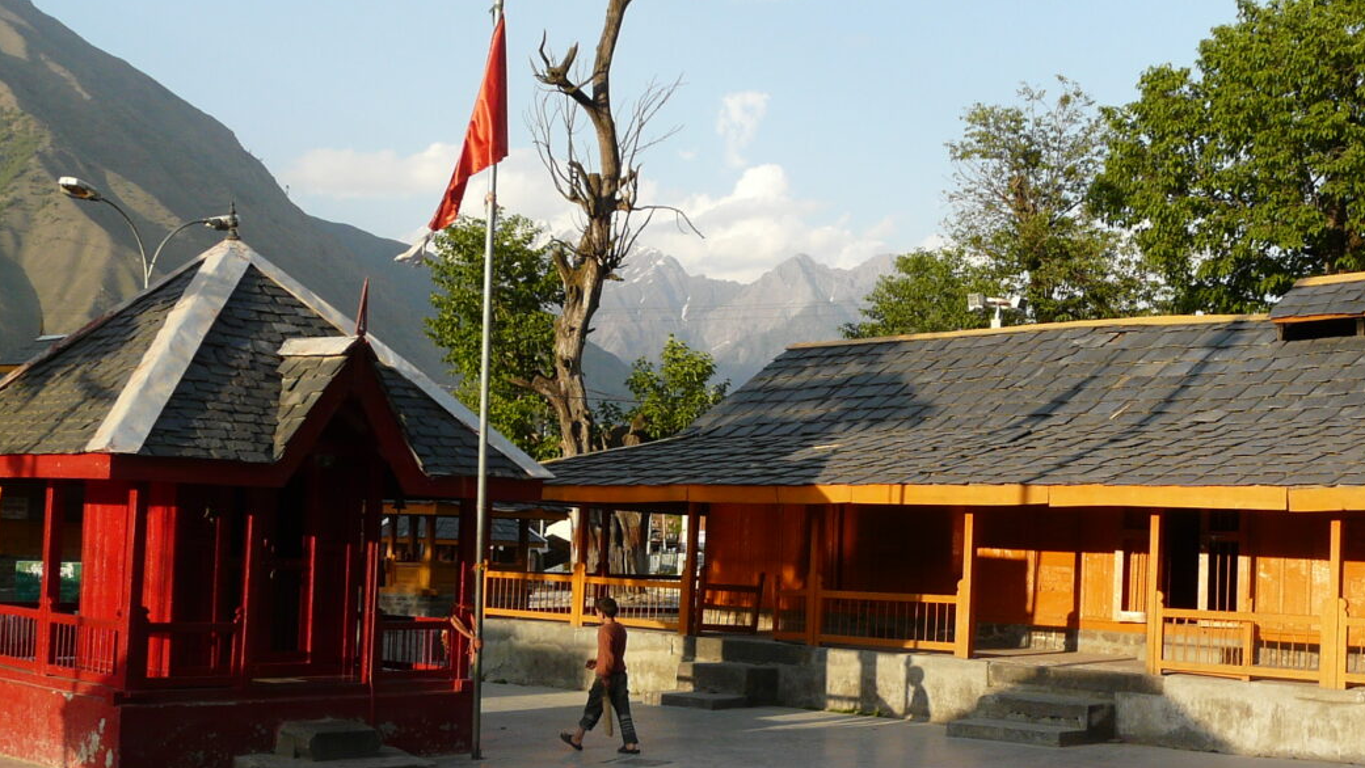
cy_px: 509
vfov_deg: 26.4
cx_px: 858
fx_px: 1629
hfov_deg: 45.1
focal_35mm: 45
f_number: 4
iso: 100
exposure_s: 1/200
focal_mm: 4.6
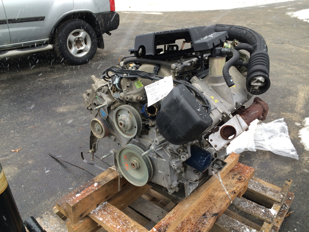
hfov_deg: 60.0
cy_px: 116
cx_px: 154
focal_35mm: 30
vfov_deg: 46.8
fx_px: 268
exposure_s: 1/60
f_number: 2.2
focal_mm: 4.12
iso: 50
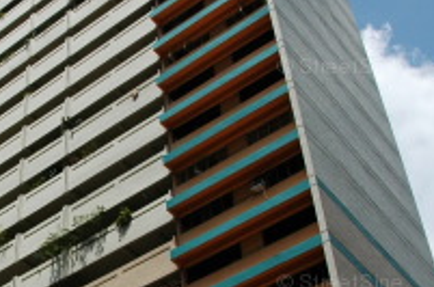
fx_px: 890
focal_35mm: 74
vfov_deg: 18.1
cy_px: 234
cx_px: 6
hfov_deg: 26.1
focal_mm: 18
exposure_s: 1/400
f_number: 11
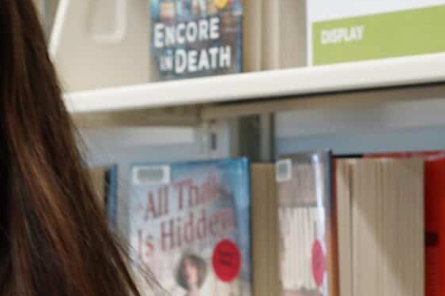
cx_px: -6
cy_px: 187
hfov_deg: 10.2
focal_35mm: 200
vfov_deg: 6.9
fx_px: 2471
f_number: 8
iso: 125
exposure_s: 1/3
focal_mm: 55
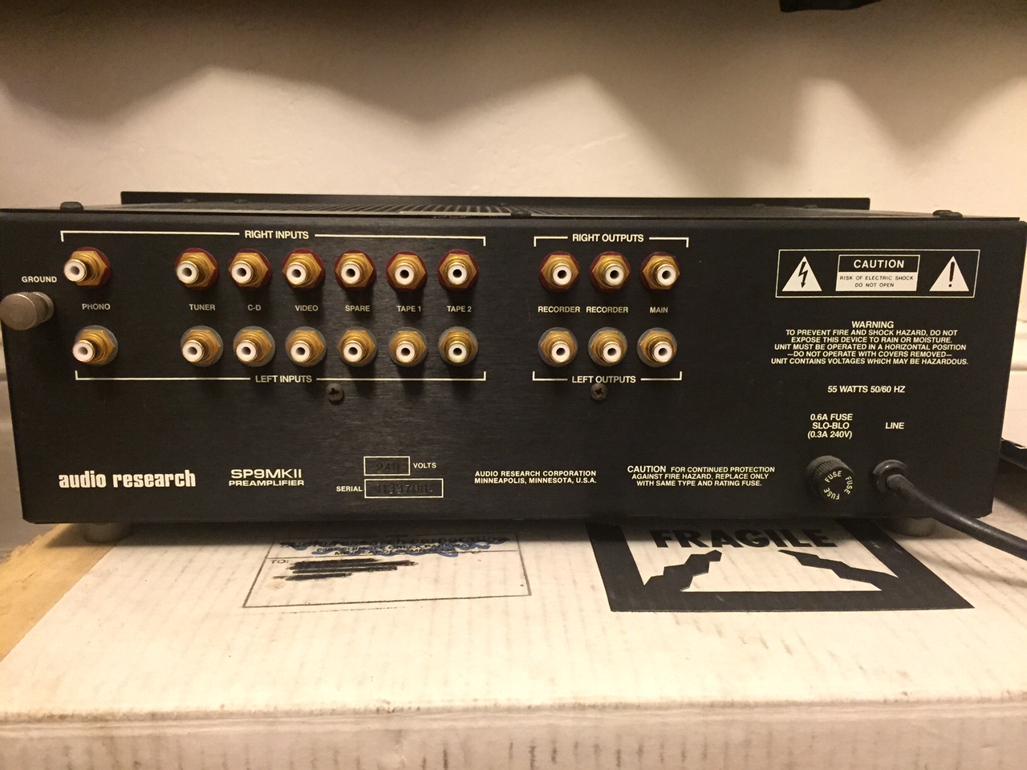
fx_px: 860
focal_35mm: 29
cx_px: 514
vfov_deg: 48.2
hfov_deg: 61.7
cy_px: 385
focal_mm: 4.15
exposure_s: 1/15
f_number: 2.2
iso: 640
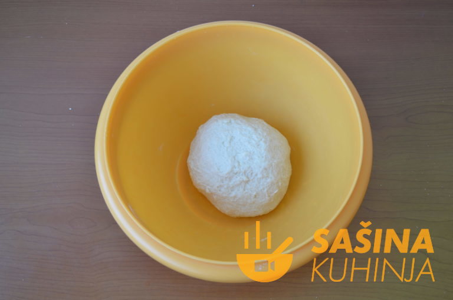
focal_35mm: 48
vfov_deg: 28.0
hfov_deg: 41.2
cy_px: 150
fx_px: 603
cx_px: 226
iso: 400
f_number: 5.6
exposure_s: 1/60
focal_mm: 32
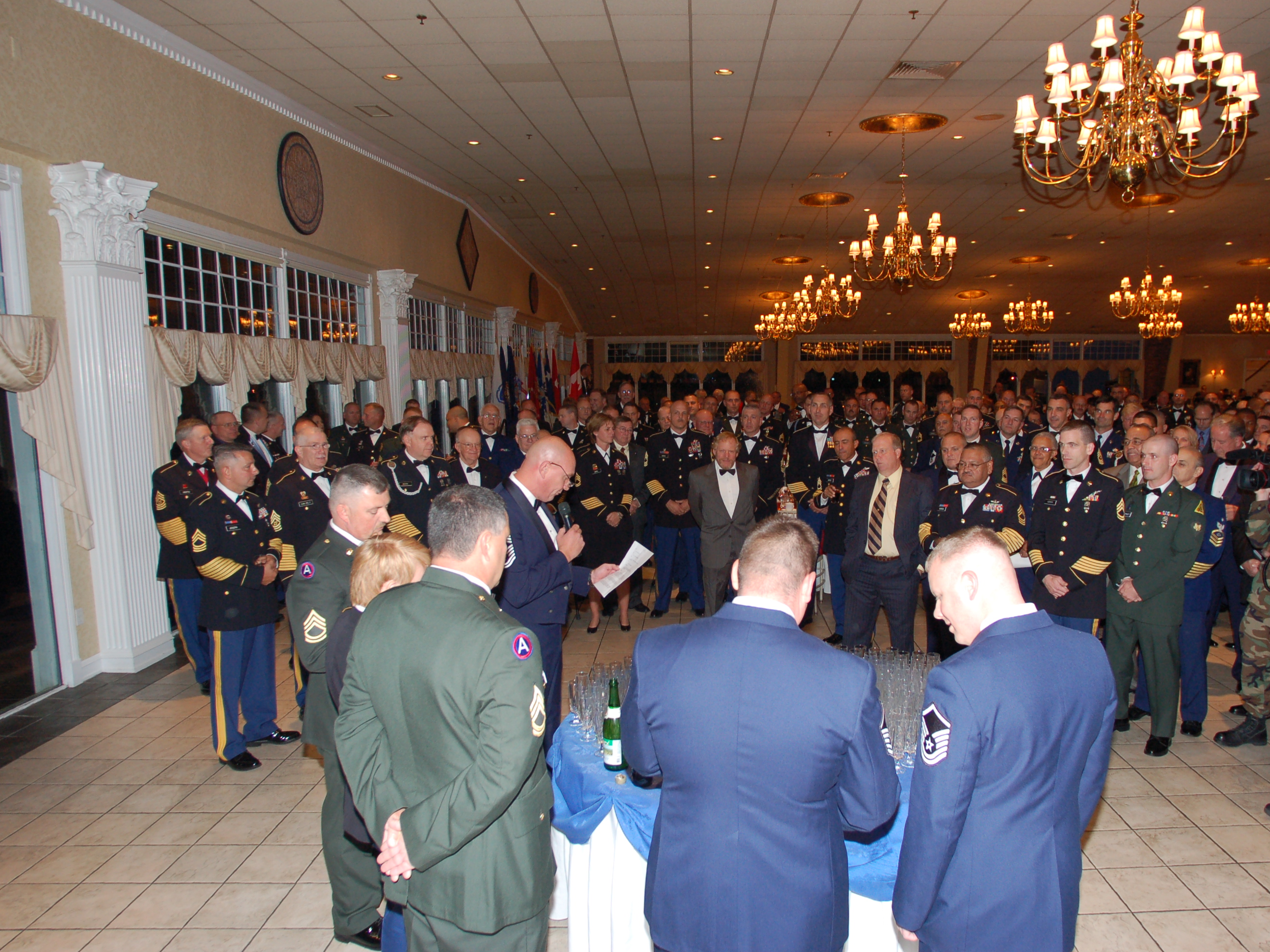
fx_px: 844
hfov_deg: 73.6
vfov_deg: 58.9
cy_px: 479
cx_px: 716
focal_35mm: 23
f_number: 4
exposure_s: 1/60
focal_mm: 14
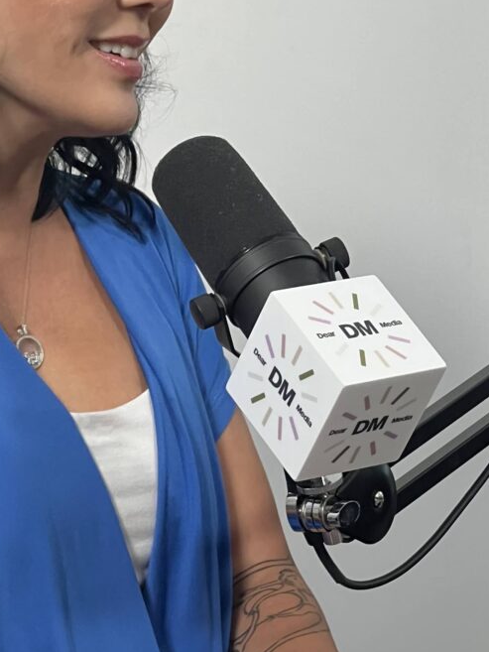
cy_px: 441
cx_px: 159
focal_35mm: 180
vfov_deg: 11.0
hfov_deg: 8.2
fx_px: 3389
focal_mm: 9
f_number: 2.8
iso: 200
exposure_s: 1/81
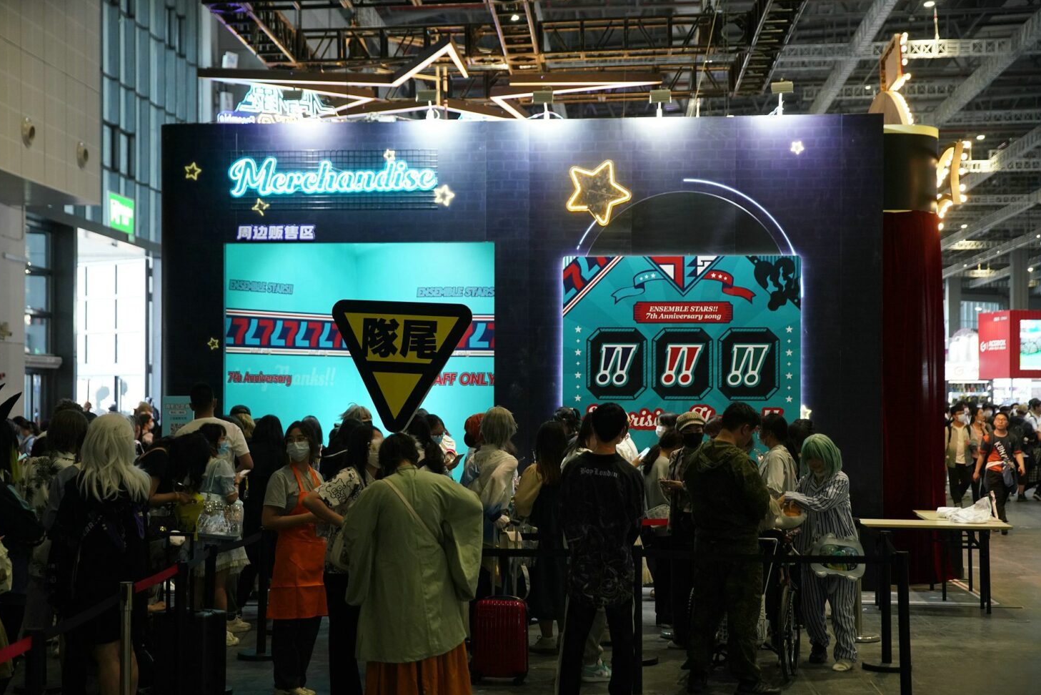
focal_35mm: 58
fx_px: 1677
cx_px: 495
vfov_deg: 23.4
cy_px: 365
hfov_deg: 34.5
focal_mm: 55
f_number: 2.8
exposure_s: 1/320
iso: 3200
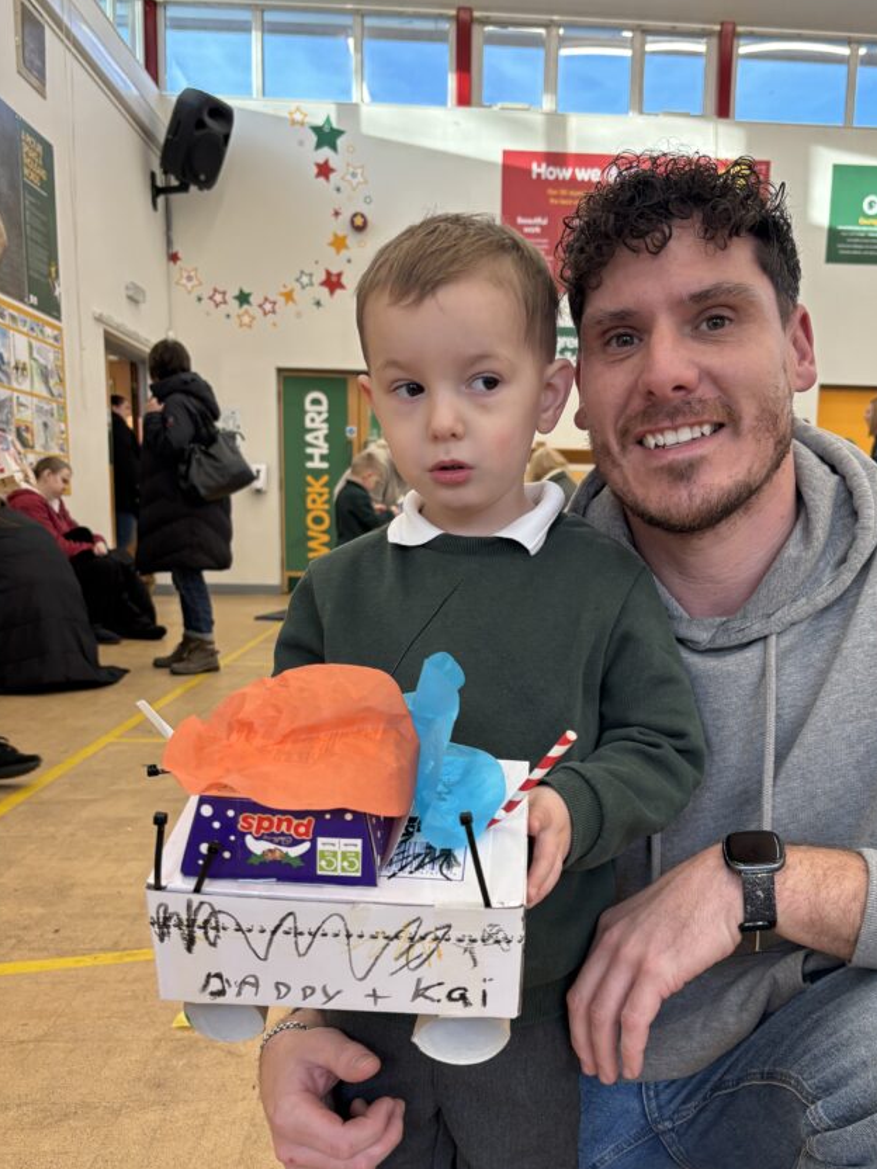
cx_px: 533
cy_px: 697
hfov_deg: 43.9
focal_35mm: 32
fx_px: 1081
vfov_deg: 56.4
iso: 125
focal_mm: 5.96
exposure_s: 1/100
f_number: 1.6
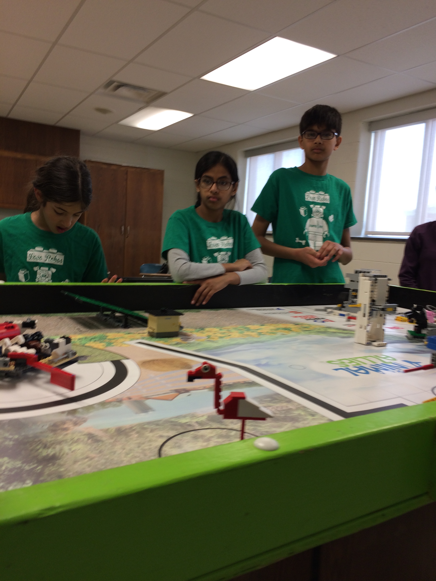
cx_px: 218
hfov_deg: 48.2
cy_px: 290
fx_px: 487
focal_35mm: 29
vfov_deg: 61.7
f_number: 2.2
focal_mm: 4.15
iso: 40
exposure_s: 1/30
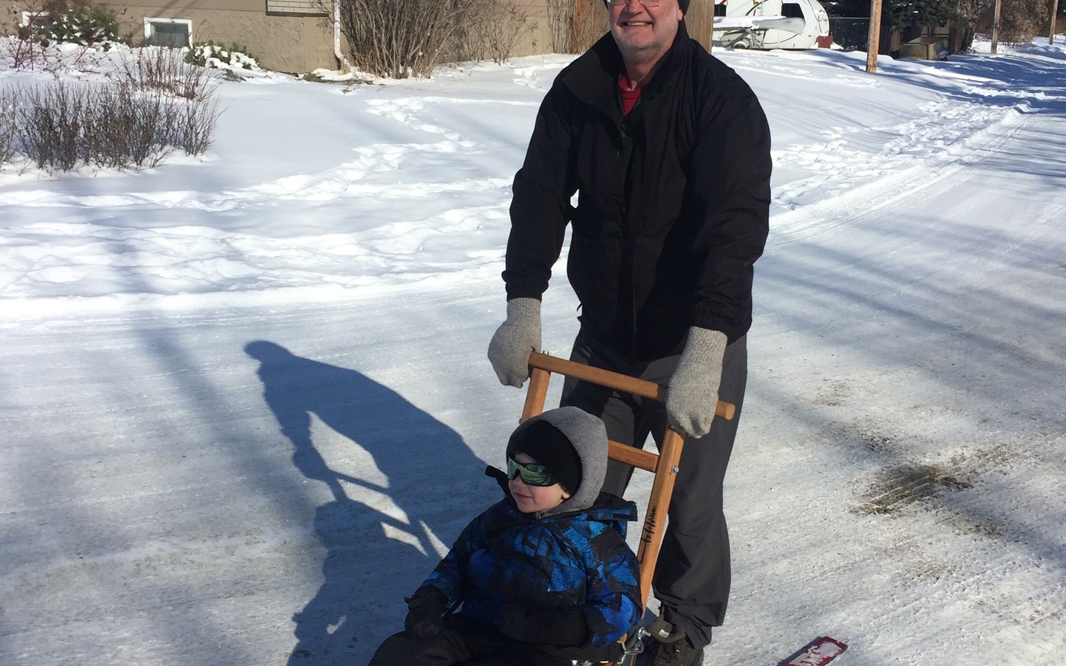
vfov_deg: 28.6
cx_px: 568
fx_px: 1307
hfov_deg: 44.3
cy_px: 350
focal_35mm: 45
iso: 32
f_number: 2.2
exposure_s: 1/3968
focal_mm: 4.15
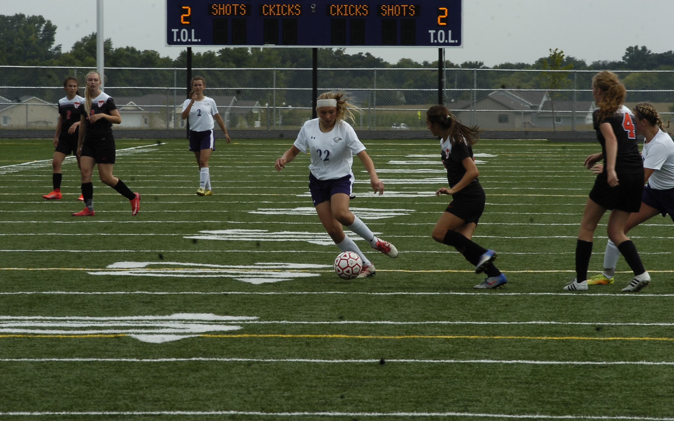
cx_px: 337
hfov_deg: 7.6
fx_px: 5051
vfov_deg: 4.8
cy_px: 201
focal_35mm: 275
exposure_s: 1/250
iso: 400
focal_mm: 180
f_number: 11
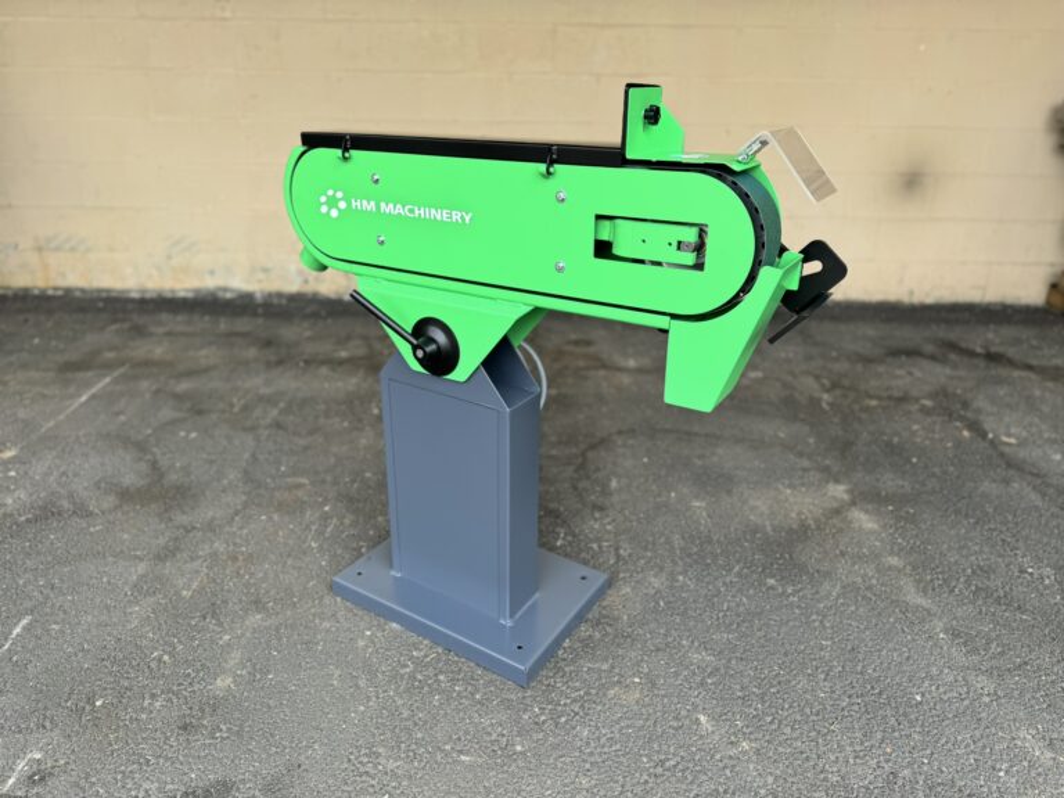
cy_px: 399
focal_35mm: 24
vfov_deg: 56.8
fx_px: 738
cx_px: 532
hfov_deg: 71.6
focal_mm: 6.76
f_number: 1.78
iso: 80
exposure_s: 1/730
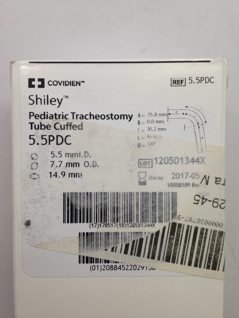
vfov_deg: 55.4
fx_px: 304
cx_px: 120
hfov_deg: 42.9
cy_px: 159
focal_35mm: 33
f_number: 2.4
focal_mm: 4.12
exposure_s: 1/120
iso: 100
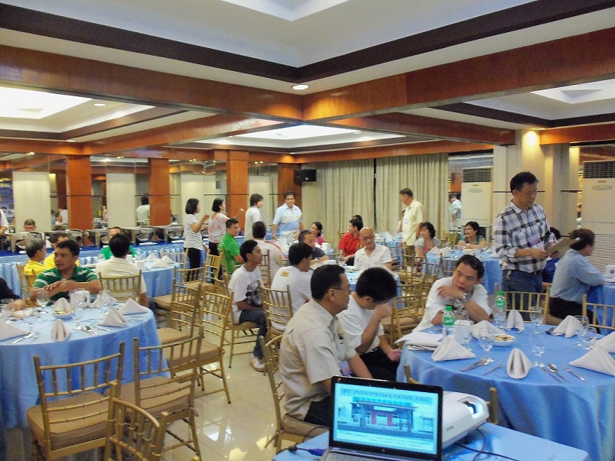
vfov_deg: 48.2
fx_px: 515
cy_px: 230
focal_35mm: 29
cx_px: 308
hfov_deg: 61.7
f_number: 3.4
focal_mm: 5.2
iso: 400
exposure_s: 1/25
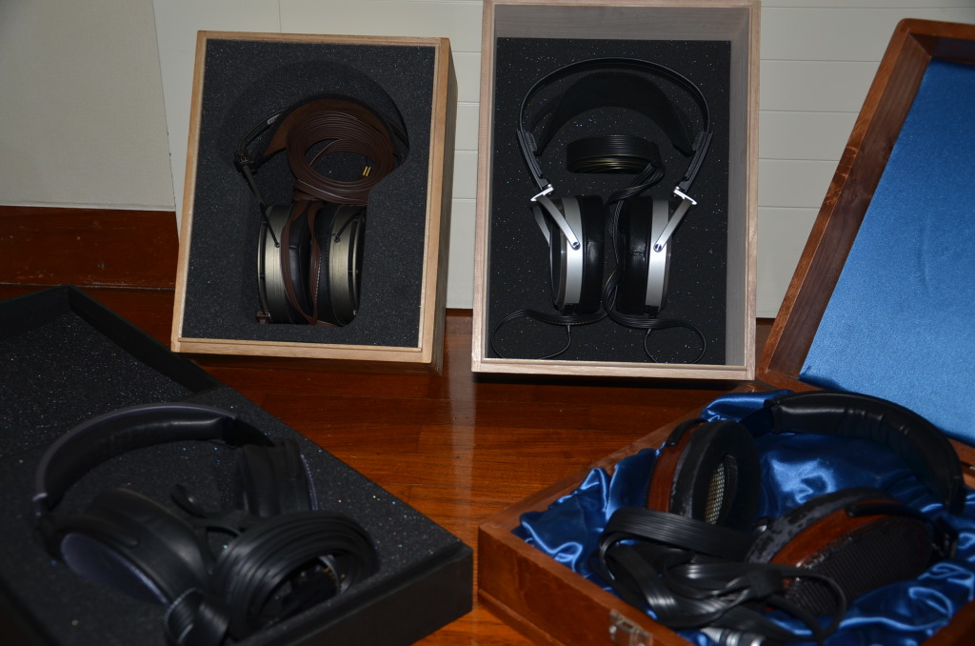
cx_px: 488
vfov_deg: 31.7
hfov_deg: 46.5
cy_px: 323
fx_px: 1135
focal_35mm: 42
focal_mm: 28
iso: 125
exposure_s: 1/60
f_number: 4
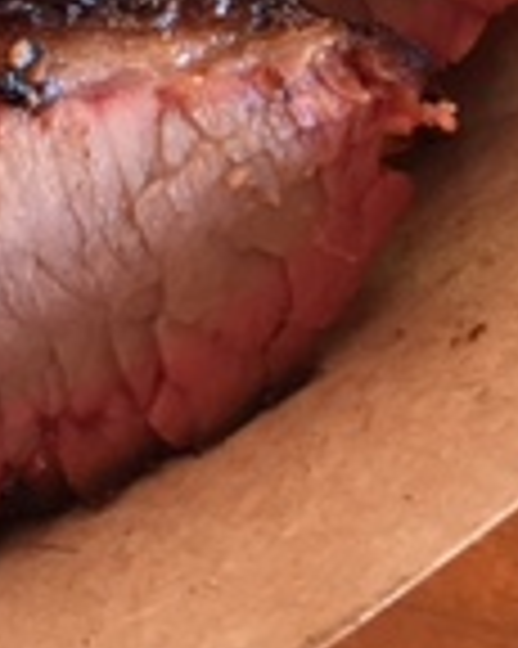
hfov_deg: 10.7
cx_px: -649
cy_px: 4
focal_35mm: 126
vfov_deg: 15.0
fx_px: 2417
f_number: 2.2
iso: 32
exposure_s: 1/30
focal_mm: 4.15
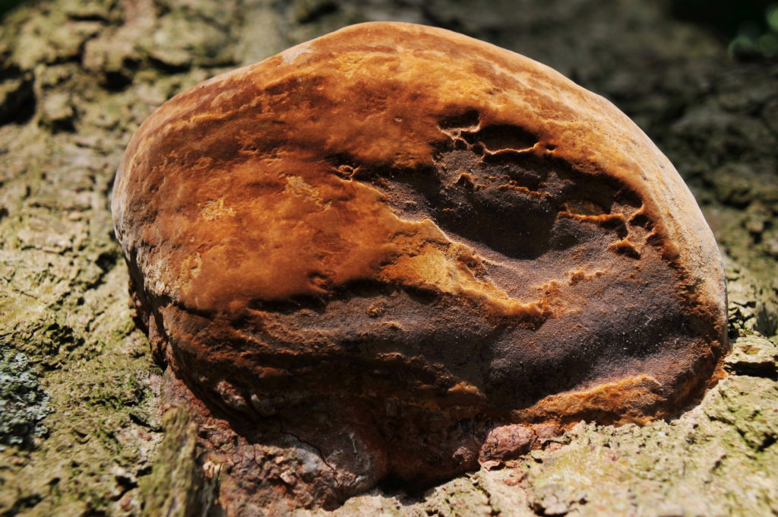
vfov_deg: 22.6
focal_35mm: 60
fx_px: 1295
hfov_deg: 33.4
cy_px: 258
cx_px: 389
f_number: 5.6
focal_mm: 40
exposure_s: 1/125
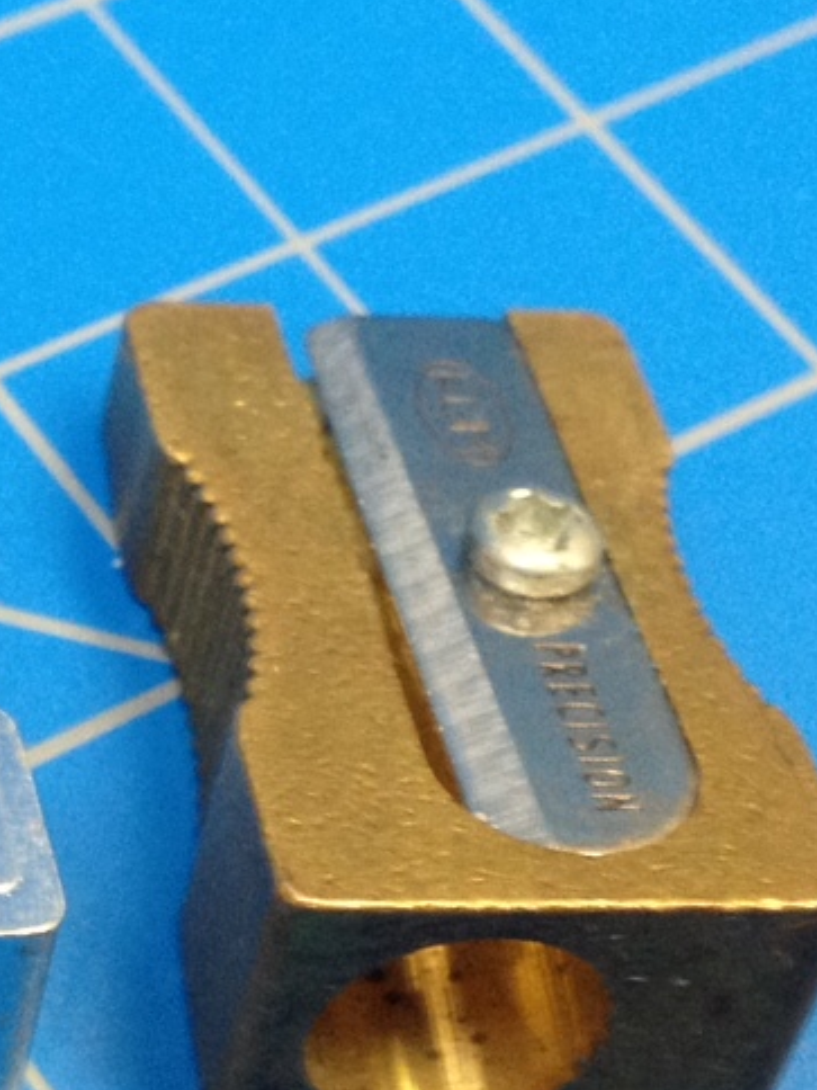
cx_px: 41
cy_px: 462
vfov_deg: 16.7
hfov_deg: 12.4
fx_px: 3713
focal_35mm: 118
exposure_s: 1/20
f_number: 2.4
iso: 160
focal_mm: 4.28
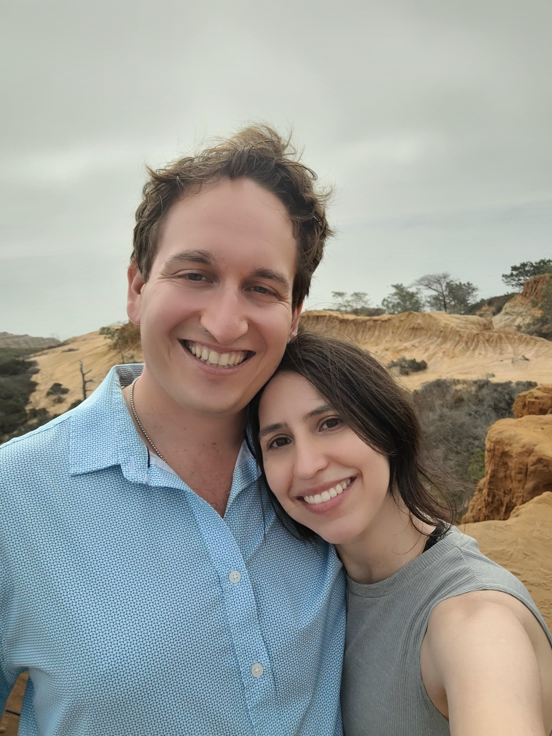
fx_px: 532
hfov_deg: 54.9
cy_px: 368
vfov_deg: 69.4
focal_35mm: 25
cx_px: 276
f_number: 2.2
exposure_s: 1/491
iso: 32
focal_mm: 3.72
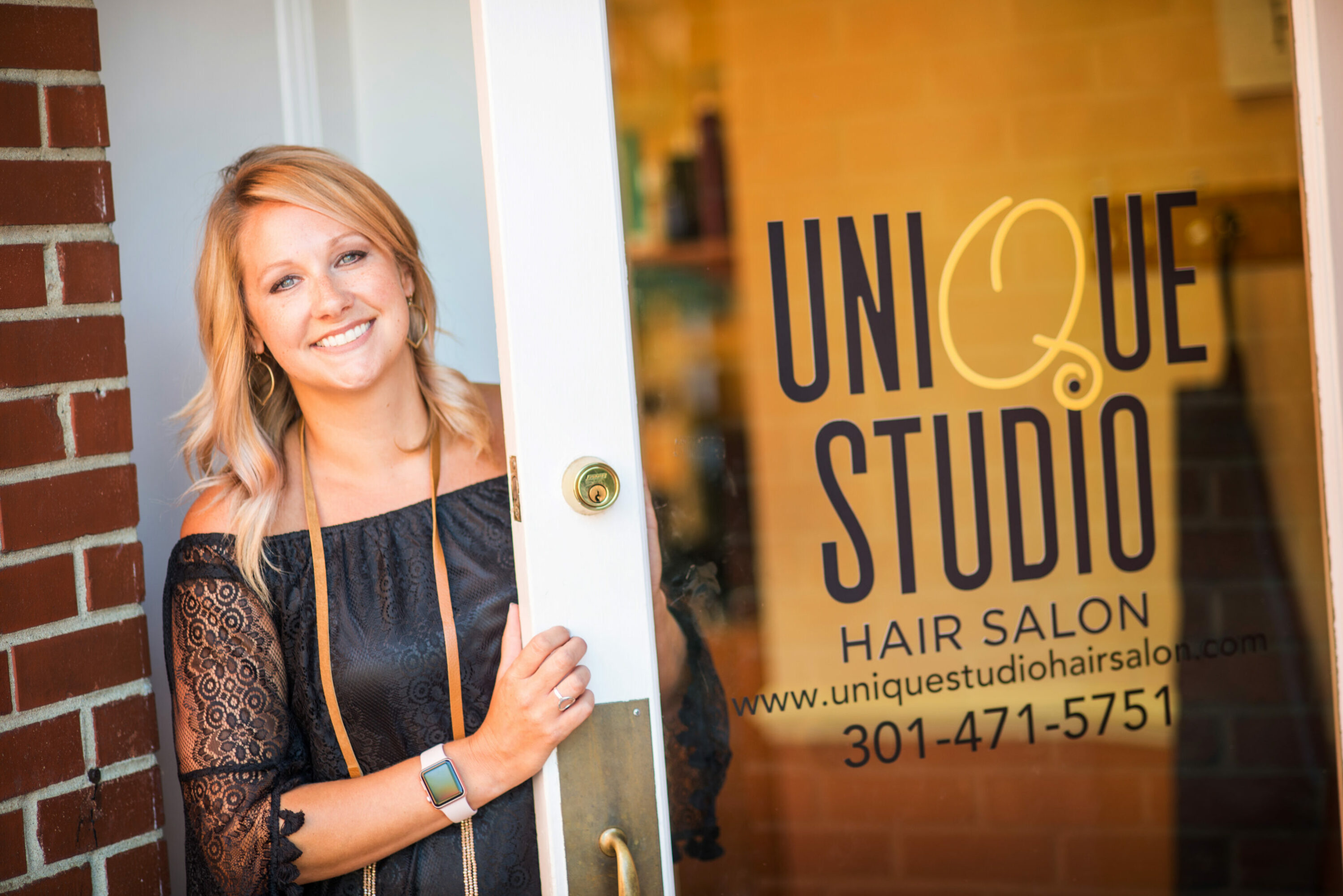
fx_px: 3172
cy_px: 448
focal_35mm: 85
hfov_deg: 23.9
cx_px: 672
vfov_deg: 16.1
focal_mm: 85
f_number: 2.2
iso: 100
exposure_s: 1/200
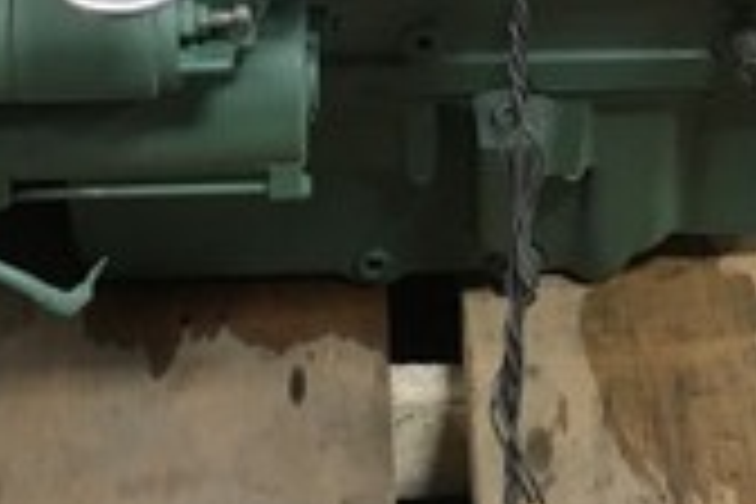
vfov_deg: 10.9
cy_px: -508
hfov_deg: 17.8
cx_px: 454
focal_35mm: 115
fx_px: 2415
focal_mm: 4.15
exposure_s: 1/20
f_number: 2.2
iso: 200
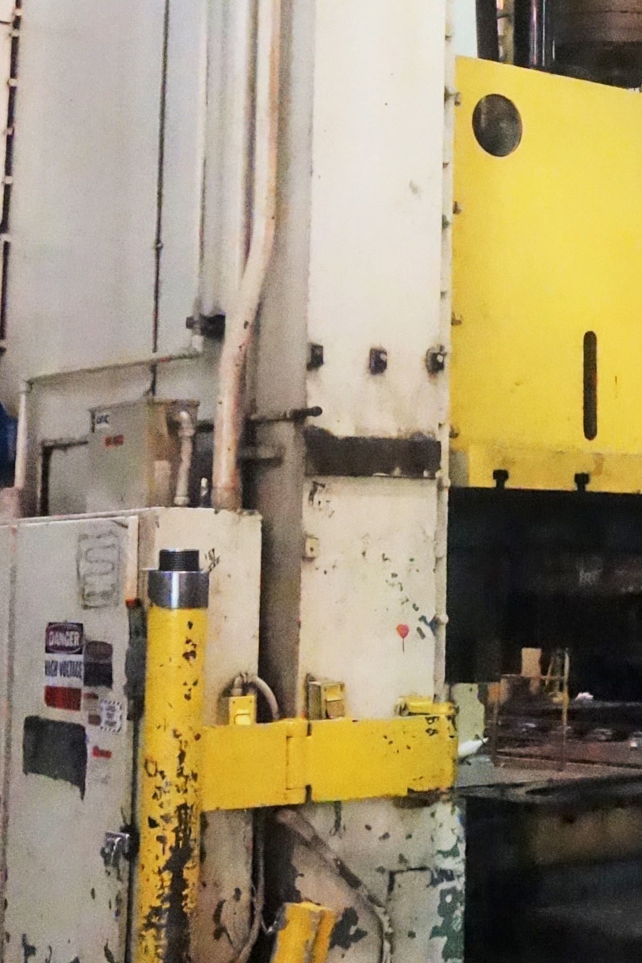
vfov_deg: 27.8
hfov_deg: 18.3
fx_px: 1926
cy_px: 289
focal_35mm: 72
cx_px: 678
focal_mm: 10.4
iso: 6400
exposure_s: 1/2000
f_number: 2
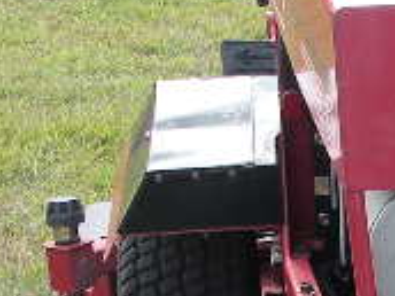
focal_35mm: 161
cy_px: 443
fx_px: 1837
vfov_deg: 9.0
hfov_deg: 11.9
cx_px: 535
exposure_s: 1/105
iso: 64
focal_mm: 4.7
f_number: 4
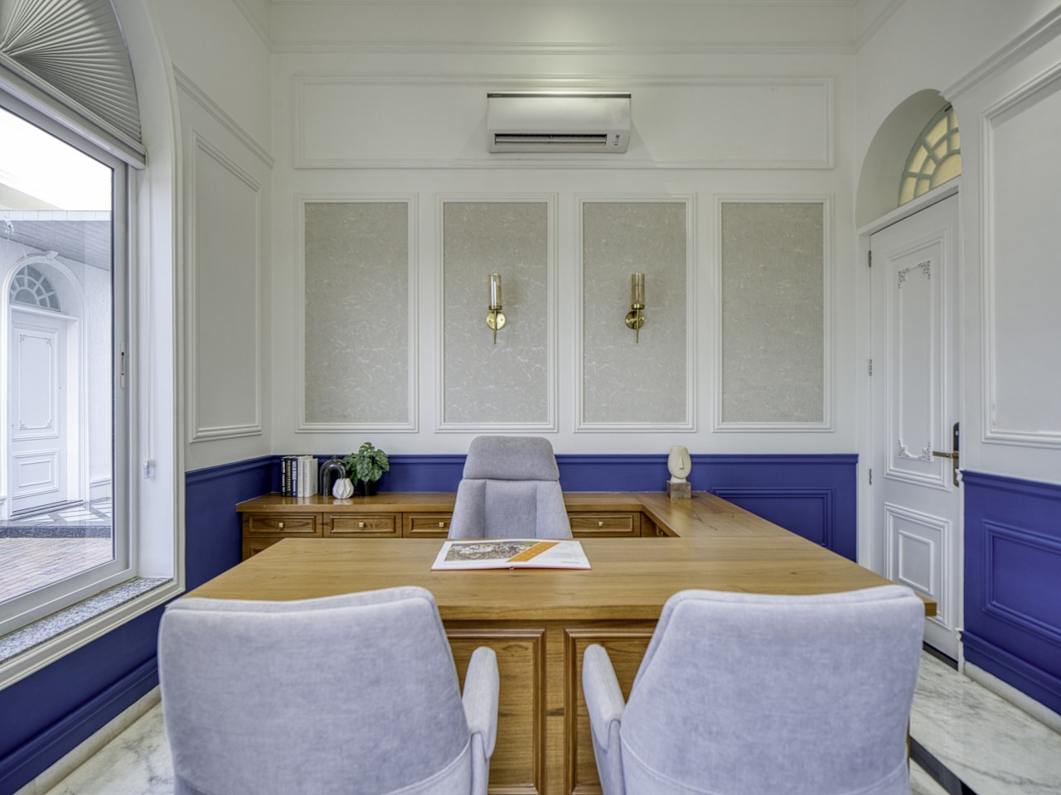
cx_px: 530
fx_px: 582
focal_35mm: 19
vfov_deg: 68.7
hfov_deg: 84.7
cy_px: 398
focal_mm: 24
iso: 125
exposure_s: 1/10
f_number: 7.1
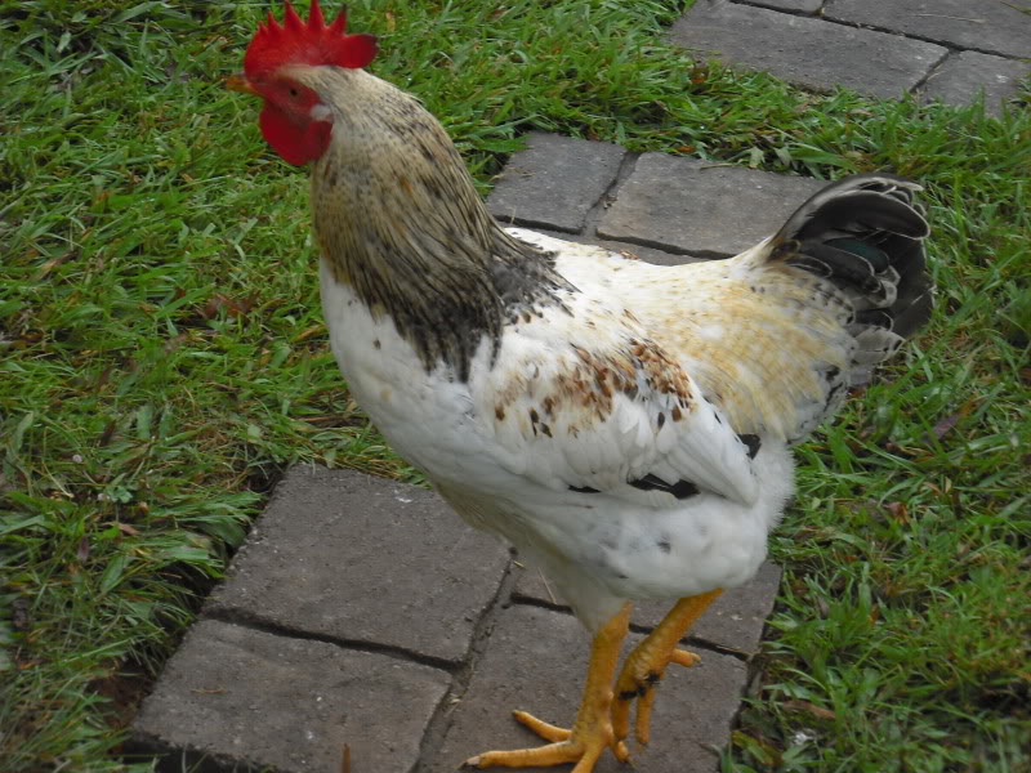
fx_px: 3366
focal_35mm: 113
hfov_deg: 17.4
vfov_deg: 13.1
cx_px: 516
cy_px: 386
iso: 64
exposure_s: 1/125
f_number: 5.2
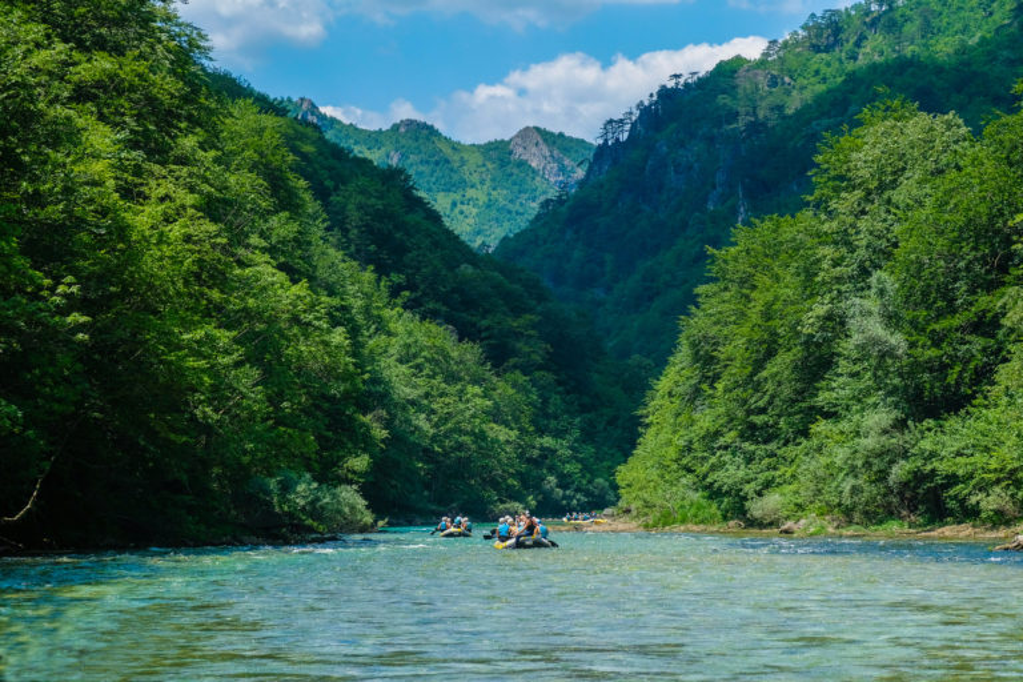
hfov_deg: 26.7
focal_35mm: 76
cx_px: 512
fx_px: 2159
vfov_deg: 17.9
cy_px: 341
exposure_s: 1/1250
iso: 400
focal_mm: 50.5
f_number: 4
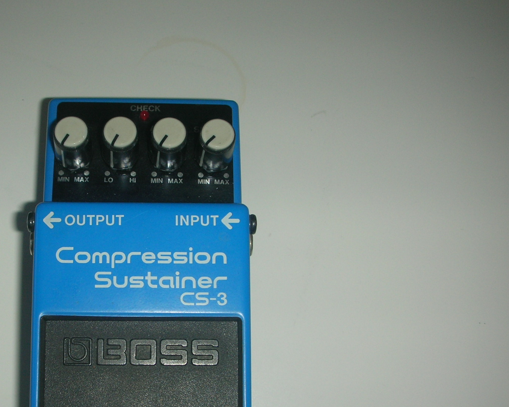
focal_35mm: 51
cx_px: 140
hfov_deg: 36.0
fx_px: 768
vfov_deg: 29.5
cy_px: 271
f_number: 3
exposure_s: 1/60.1
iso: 50
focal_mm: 5.8
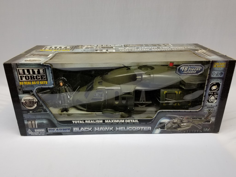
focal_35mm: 26
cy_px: 88
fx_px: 177
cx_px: 118
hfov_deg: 67.3
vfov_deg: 53.1
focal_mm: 4.25
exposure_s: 1/285
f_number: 1.7
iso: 50
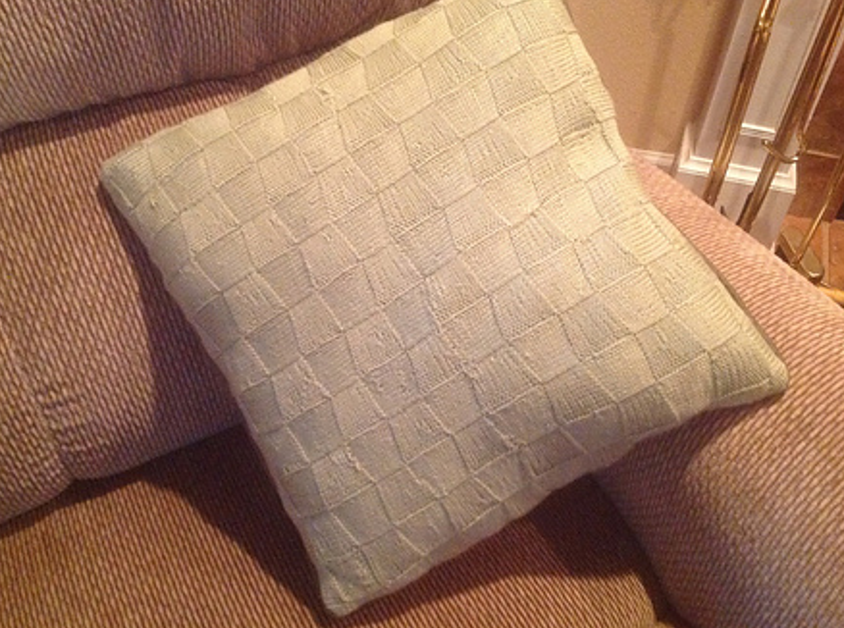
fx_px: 973
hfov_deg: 46.9
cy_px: 307
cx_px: 424
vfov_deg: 35.8
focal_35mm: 40
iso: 500
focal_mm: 4.28
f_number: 2.4
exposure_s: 1/15
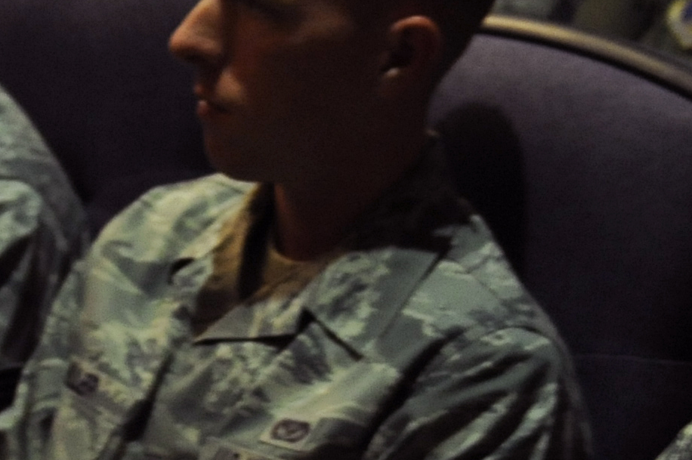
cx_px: -73
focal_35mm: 158
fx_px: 3034
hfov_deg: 12.8
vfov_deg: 8.7
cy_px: 178
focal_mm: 34
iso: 2000
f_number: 2.8
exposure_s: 1/15
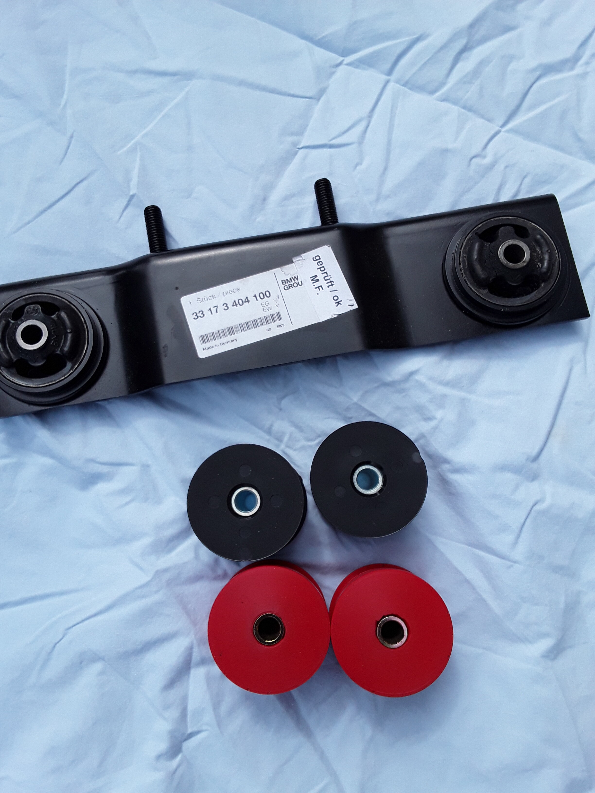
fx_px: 619
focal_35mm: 27
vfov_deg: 65.3
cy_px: 396
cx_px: 298
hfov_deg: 51.4
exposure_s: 1/1399
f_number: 1.9
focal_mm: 2.91
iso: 40
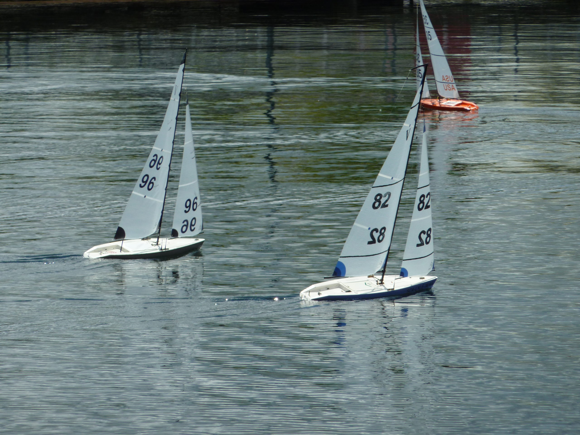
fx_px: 4356
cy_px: 218
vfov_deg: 5.7
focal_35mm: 260
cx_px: 290
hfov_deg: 7.6
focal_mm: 42.6
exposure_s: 1/800
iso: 100
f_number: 5.6
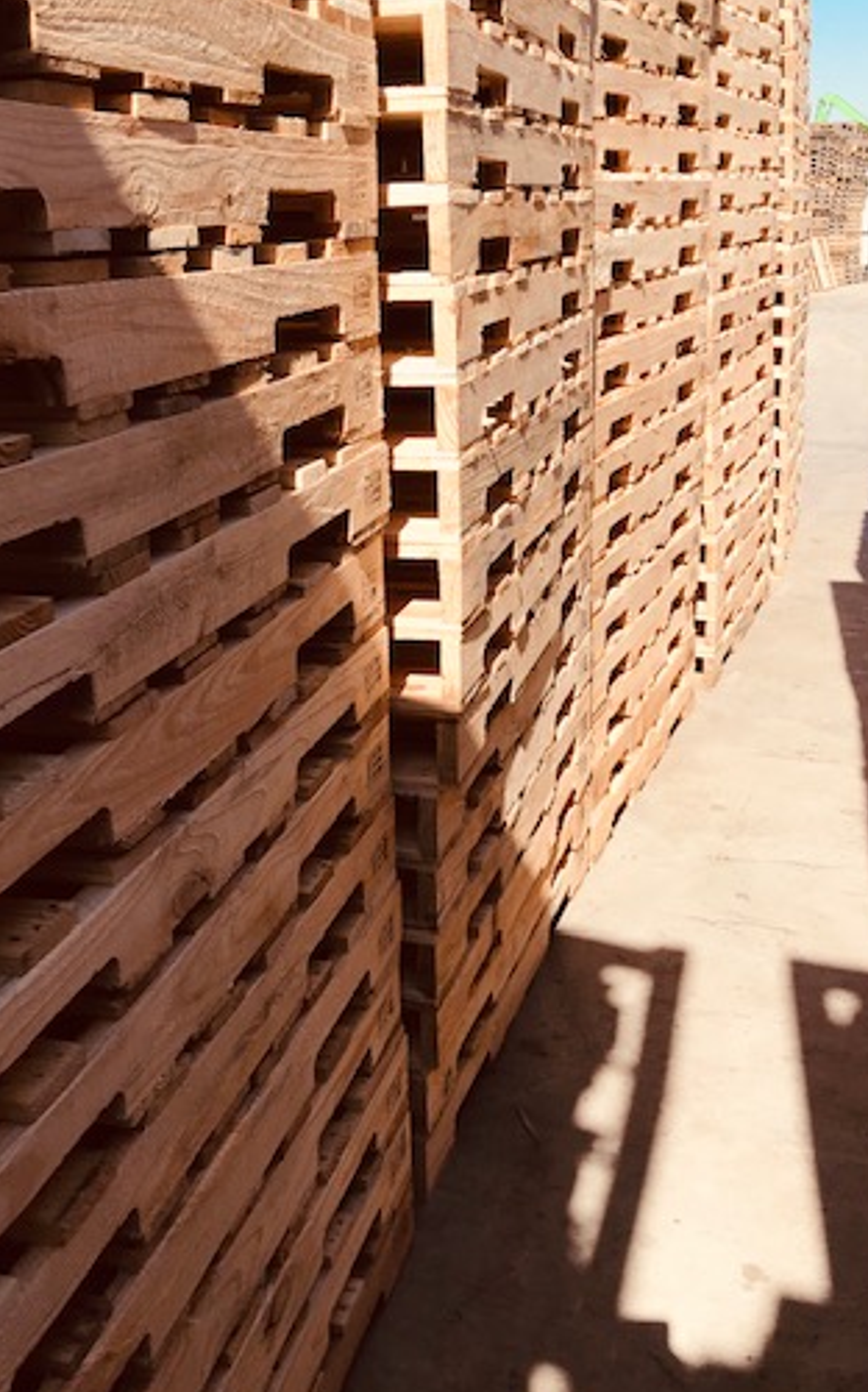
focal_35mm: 38
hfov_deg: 33.5
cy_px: 585
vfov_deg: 51.3
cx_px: 417
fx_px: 1440
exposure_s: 1/1520
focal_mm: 3.99
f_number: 1.8
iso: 20
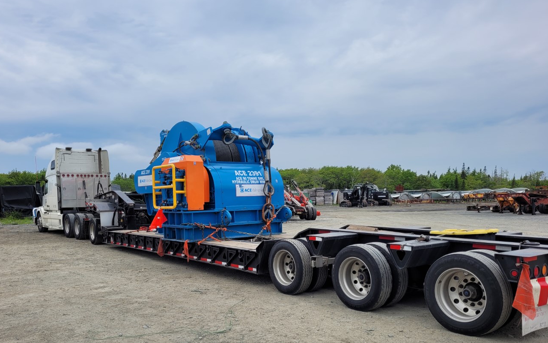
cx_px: 251
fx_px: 463
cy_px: 221
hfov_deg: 61.1
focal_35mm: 31
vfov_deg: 40.2
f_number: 1.8
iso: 40
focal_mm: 5.4
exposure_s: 1/1310
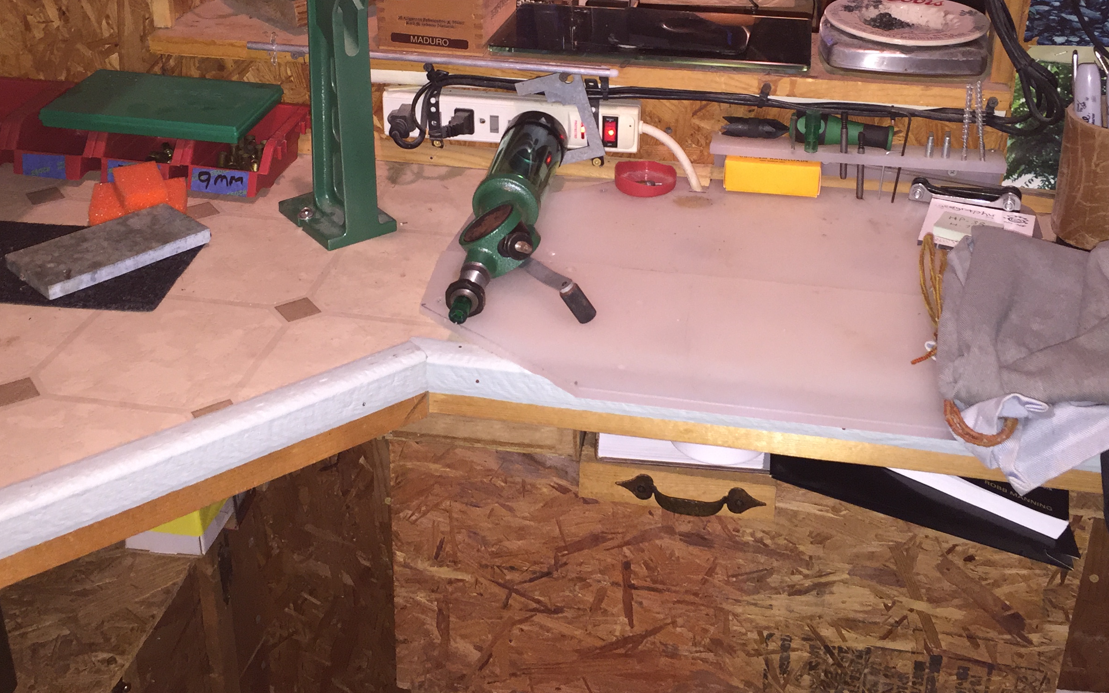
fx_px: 1269
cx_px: 552
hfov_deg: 47.2
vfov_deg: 30.2
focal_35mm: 42
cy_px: 207
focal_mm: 4.15
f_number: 2.2
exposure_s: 1/16
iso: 100
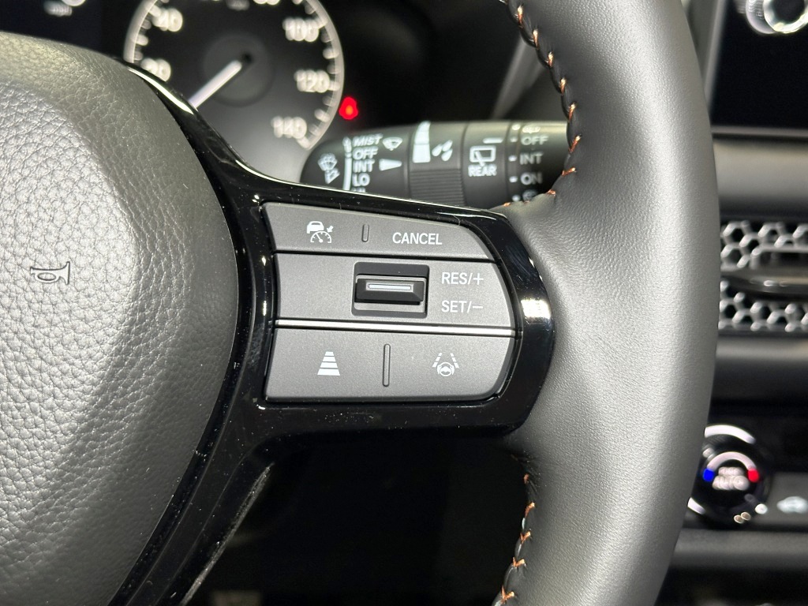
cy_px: 303
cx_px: 404
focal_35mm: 48
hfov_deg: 39.7
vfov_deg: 30.3
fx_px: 1120
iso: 400
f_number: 1.78
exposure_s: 1/40
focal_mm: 6.86
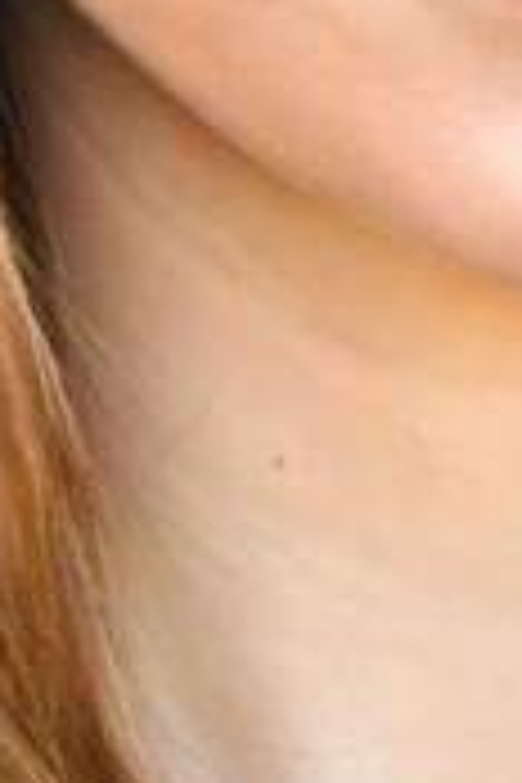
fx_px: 12527
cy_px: 324
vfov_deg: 3.6
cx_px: 423
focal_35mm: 576
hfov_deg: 2.4
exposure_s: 1/640
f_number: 6.3
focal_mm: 62
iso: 1600
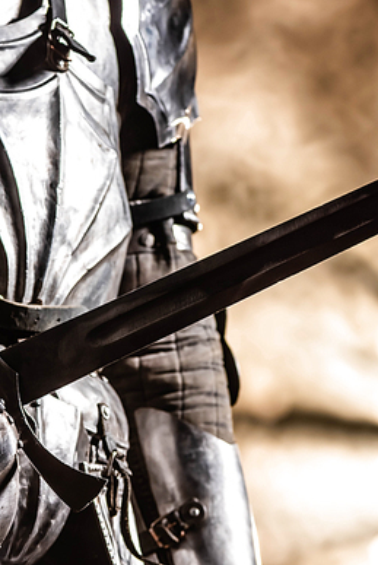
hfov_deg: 6.8
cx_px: 47
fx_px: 3188
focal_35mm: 203
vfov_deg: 10.1
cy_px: 504
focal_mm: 105
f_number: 8
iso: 200
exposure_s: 1/200
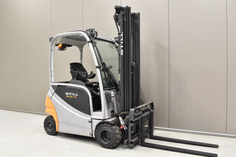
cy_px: 78
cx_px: 118
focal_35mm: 32
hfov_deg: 59.5
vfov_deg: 41.7
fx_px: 206
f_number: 7.1
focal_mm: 21
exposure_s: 1/10
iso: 1250
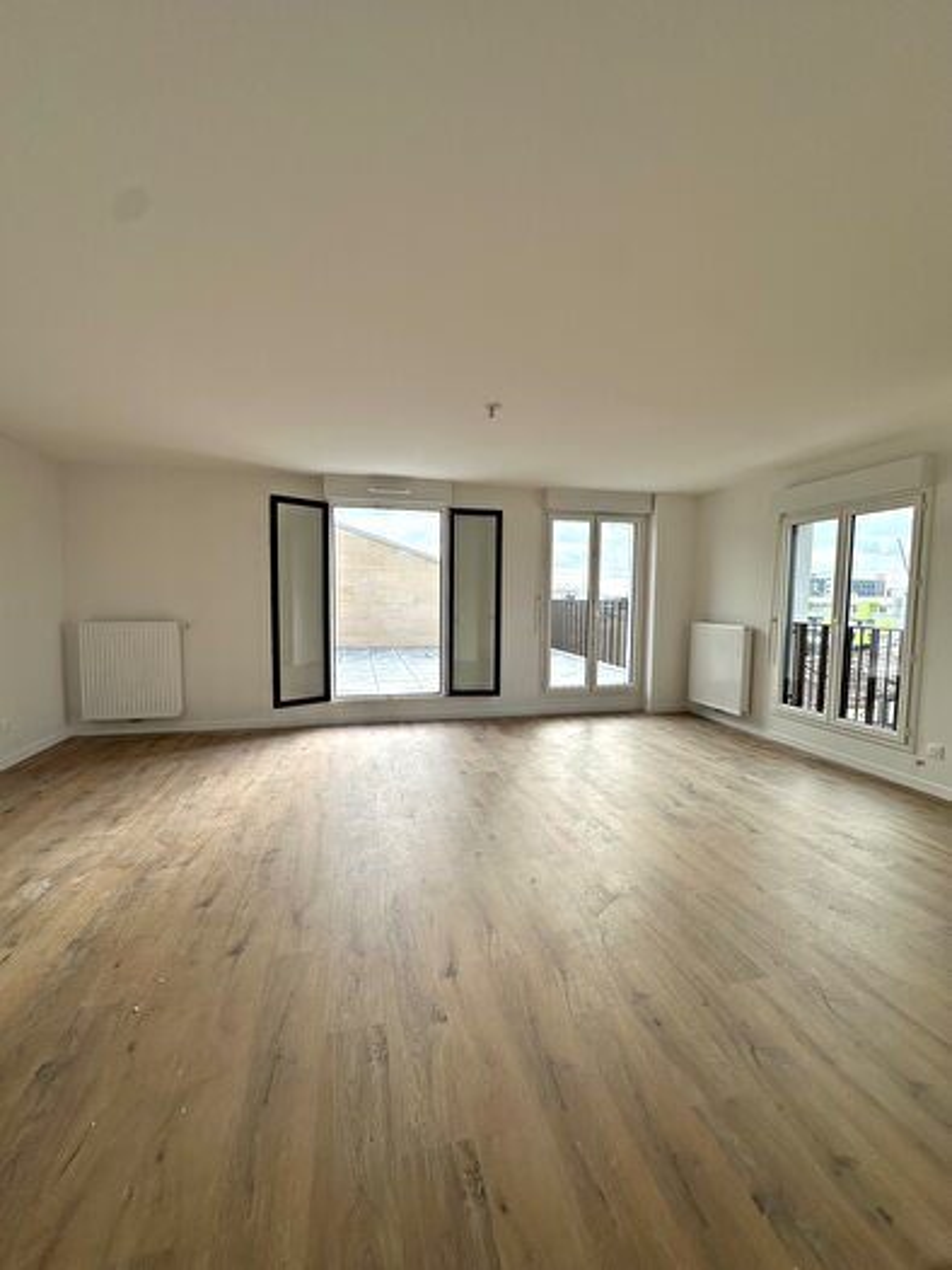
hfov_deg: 85.7
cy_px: 635
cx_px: 476
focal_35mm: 14
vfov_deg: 102.1
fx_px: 513
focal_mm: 2.22
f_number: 2.2
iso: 40
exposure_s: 1/292
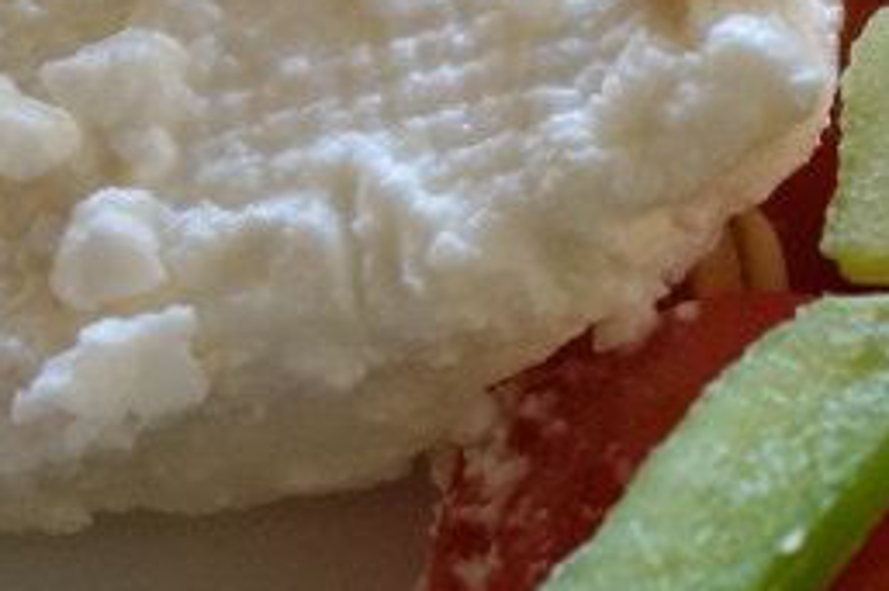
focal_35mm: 223
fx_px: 5503
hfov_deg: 9.2
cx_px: 962
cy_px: -451
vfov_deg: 6.0
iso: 500
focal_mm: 10.4
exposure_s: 1/125
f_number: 1.8
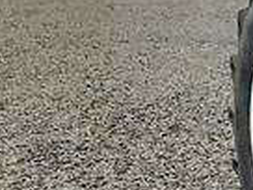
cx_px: 739
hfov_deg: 9.6
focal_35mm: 165
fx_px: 1206
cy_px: 45
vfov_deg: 9.0
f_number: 1.8
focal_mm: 4
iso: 20
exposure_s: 1/191
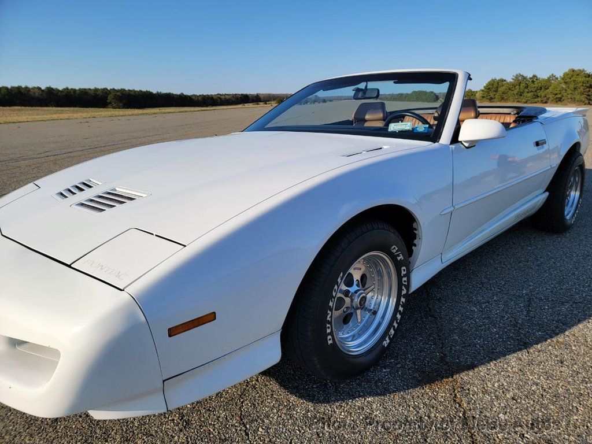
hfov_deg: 71.6
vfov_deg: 56.8
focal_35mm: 24
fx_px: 410
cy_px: 222
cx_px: 296
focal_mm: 6.7
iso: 16
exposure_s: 1/931
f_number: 1.8
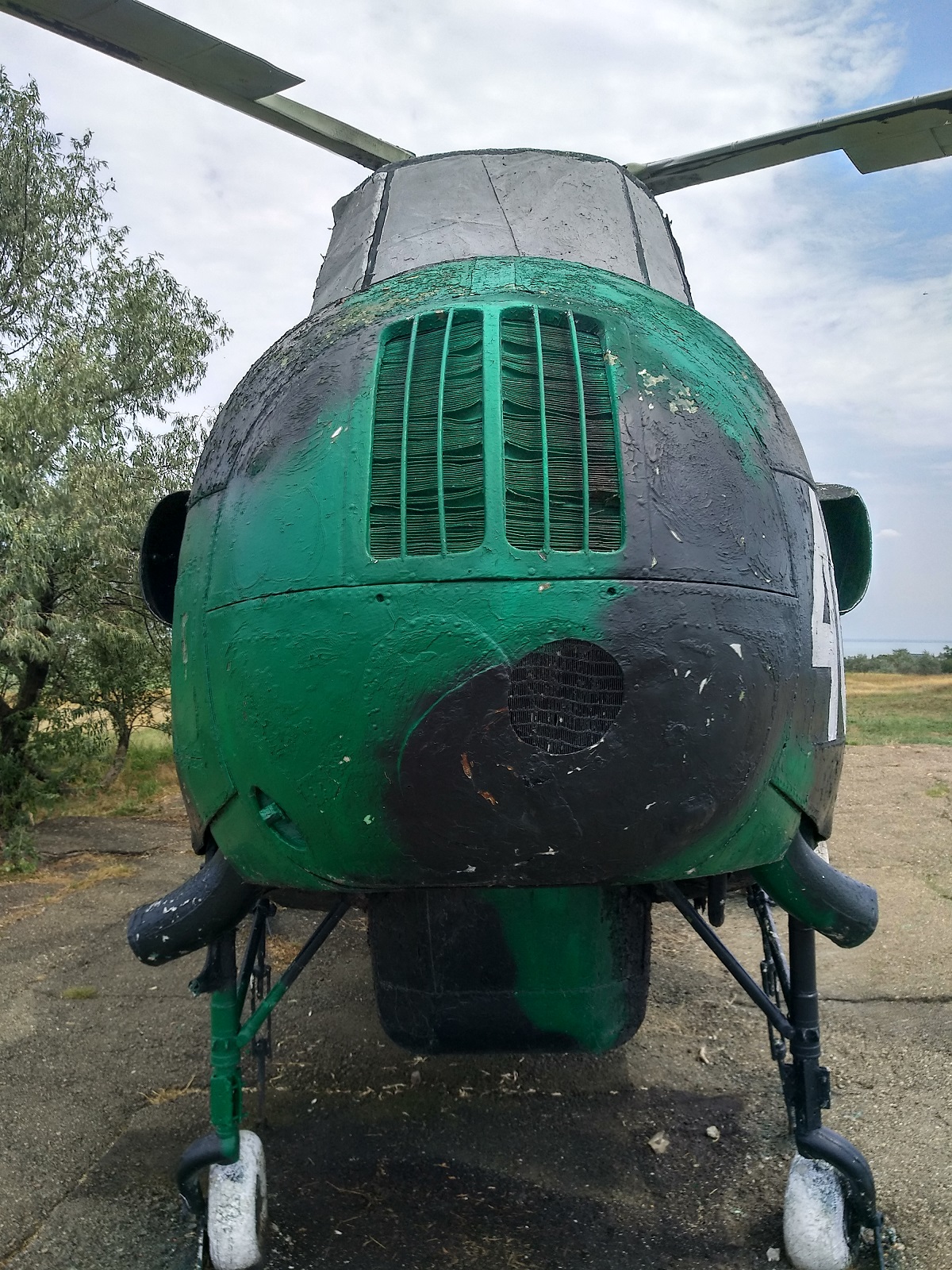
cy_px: 635
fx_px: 807
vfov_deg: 76.4
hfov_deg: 61.1
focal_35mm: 22
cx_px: 476
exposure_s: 1/1843
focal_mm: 3.81
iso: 100
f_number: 2.2
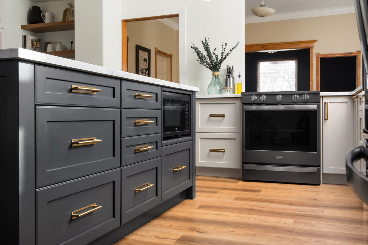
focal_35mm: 36
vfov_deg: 36.9
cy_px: 122
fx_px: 368
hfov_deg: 53.1
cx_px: 184
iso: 400
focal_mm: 24
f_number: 8
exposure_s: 1/60
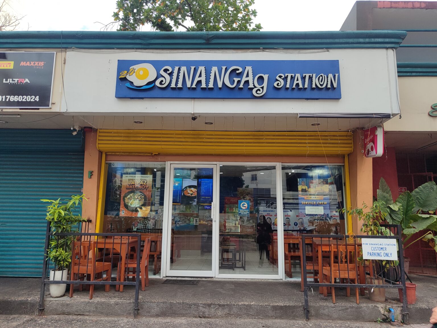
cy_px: 164
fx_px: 316
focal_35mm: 25
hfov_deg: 69.4
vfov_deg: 54.9
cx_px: 218
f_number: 1.89
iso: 69
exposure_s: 1/120
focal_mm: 5.95
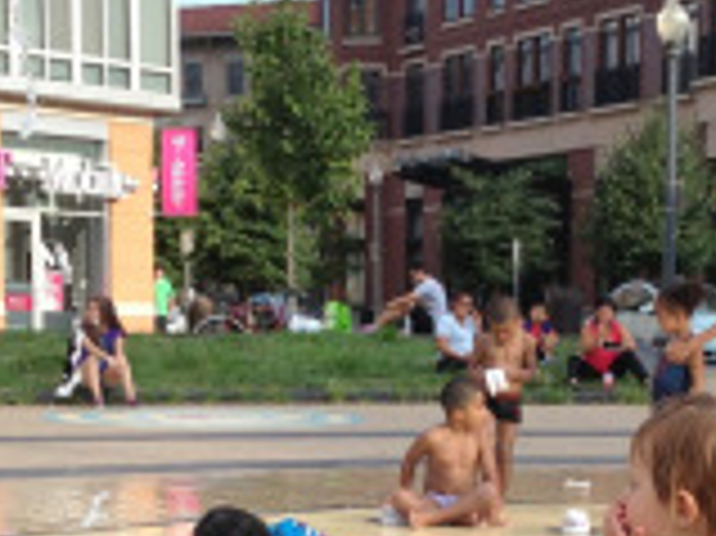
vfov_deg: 13.2
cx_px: 468
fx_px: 2274
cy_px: 579
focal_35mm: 110
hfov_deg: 17.9
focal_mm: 4.28
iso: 50
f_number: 2.4
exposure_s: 1/812
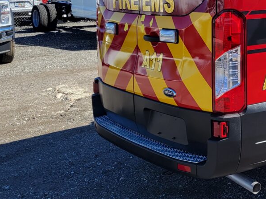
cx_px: 309
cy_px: 27
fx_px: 515
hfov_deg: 26.2
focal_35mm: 67
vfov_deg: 21.5
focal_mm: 5.4
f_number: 1.8
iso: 40
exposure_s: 1/1728
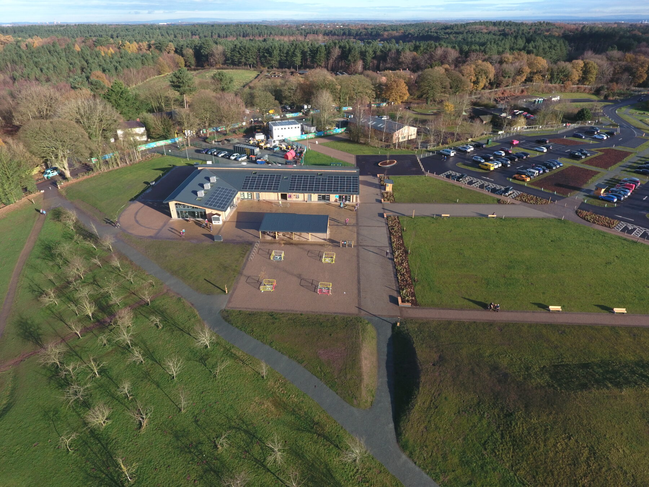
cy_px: 244
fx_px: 375
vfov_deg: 66.0
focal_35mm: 20
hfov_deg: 81.7
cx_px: 324
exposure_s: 1/412
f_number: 2.8
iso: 100
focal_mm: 3.61
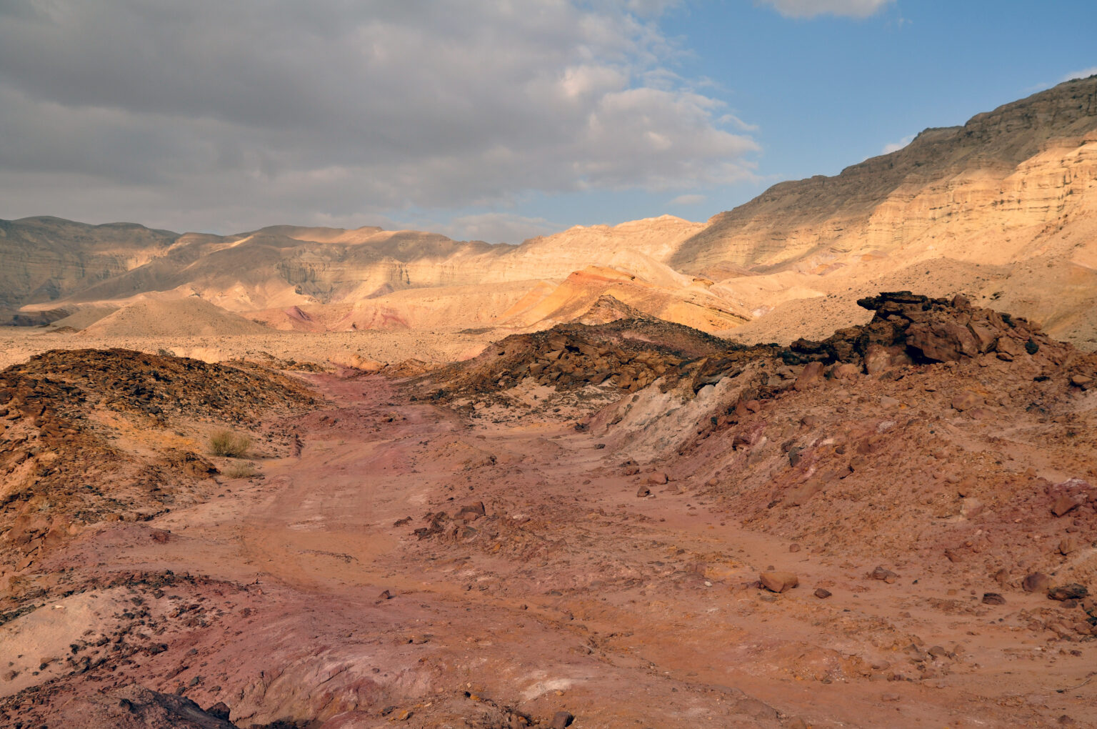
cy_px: 364
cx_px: 548
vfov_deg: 39.9
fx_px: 1004
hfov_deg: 57.3
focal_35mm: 33
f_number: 9
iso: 200
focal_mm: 22
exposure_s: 1/320
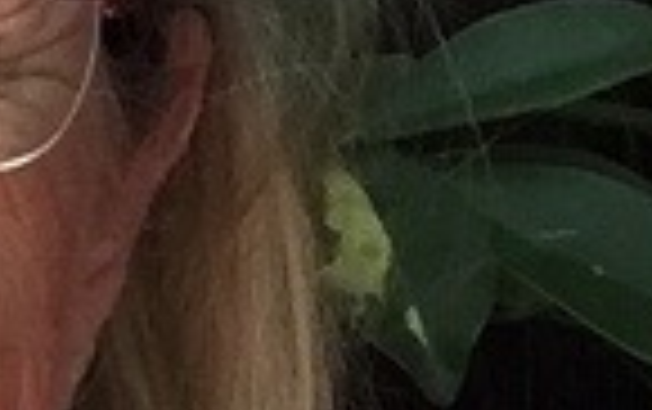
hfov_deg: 13.6
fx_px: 2580
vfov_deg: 9.1
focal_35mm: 145
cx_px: -292
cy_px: 284
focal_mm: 2.65
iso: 160
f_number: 2.2
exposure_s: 1/30
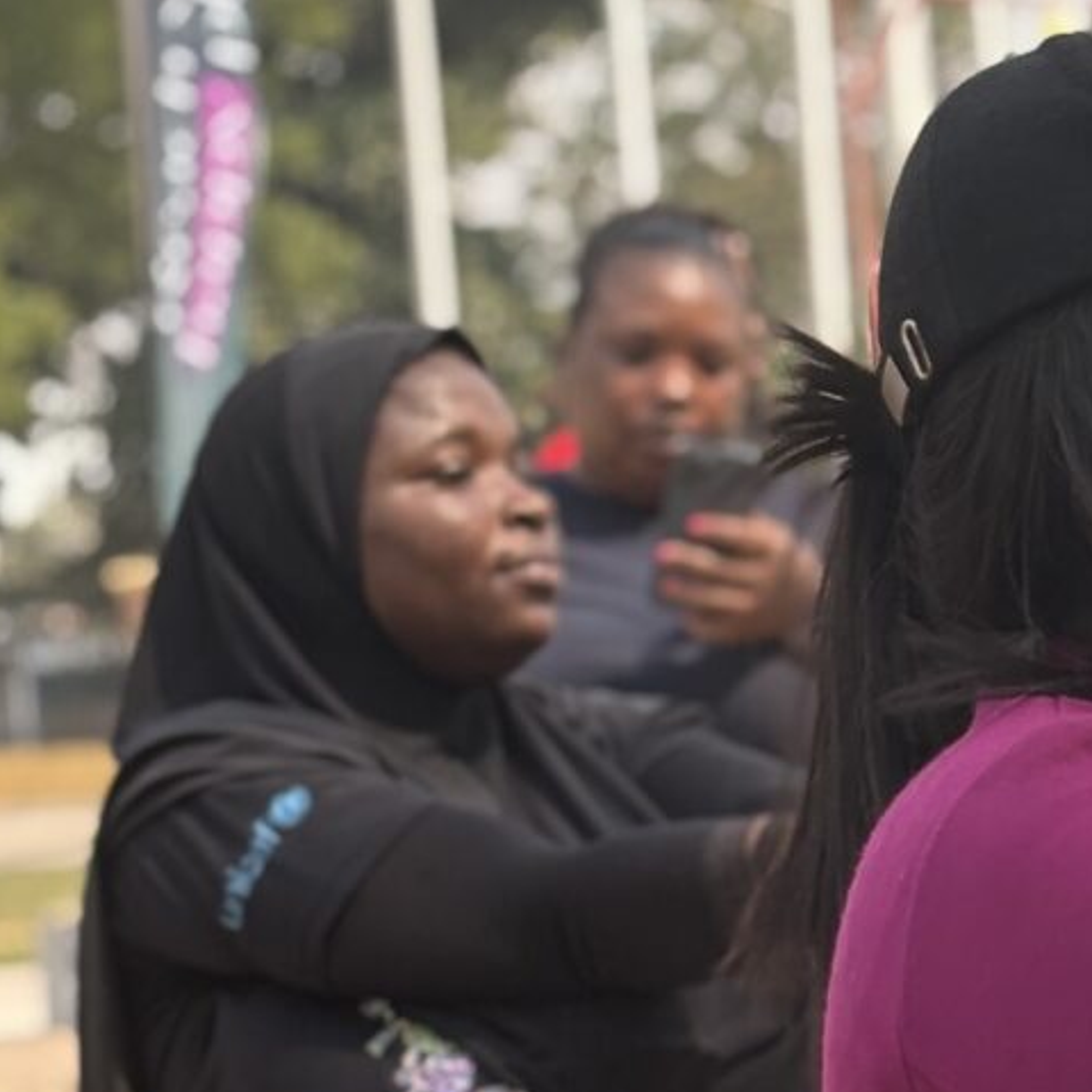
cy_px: 799
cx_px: 1431
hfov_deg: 8.8
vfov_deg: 8.9
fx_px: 6995
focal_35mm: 196
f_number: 1.6
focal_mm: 5.96
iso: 32
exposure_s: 1/781
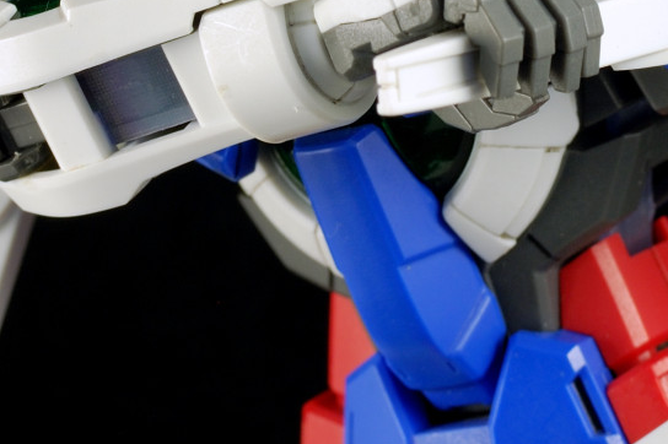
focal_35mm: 372
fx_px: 6898
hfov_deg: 5.5
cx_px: 518
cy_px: -129
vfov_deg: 3.7
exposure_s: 1/2
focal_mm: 90
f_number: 16
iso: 200
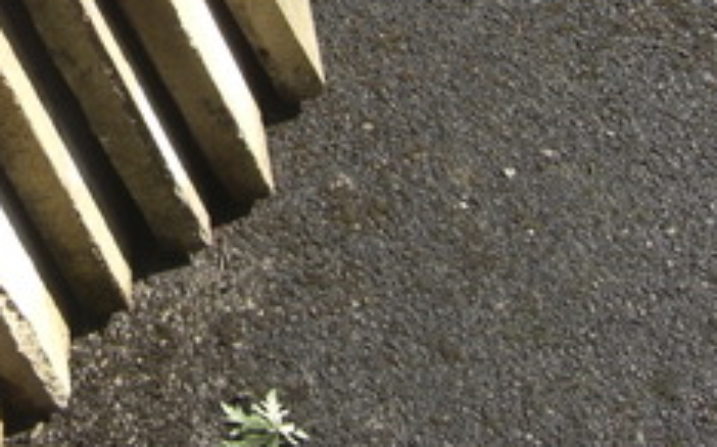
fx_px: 2148
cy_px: -266
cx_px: -126
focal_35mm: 110
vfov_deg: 11.3
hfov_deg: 18.1
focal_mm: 7.9
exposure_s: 1/400
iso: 80
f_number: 4
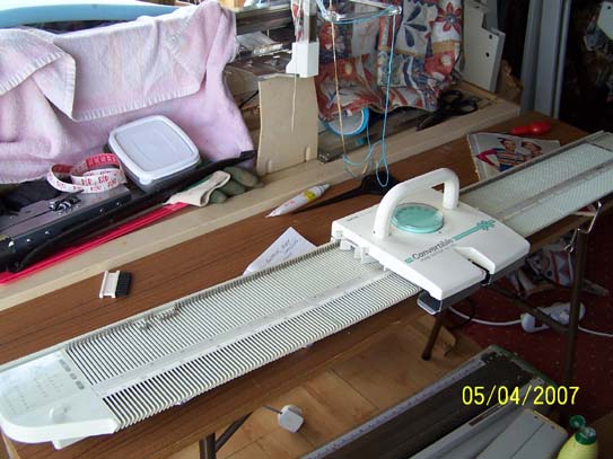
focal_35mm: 38
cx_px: 306
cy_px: 230
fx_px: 673
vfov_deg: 37.7
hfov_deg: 49.0
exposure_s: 1/60
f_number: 2.8
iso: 80
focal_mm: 6.3
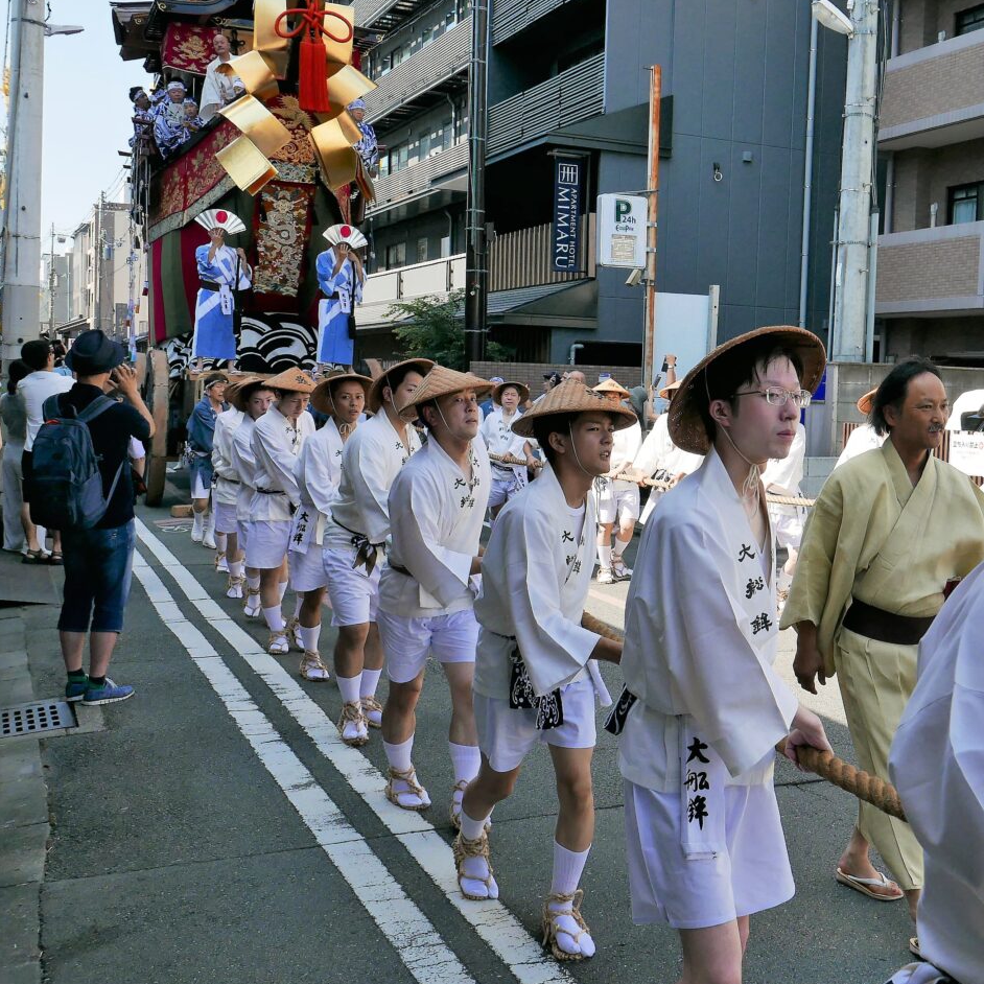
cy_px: 483
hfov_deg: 38.2
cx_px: 733
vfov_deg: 39.2
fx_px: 1383
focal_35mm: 43
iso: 200
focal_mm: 13.9
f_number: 5.6
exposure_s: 1/500
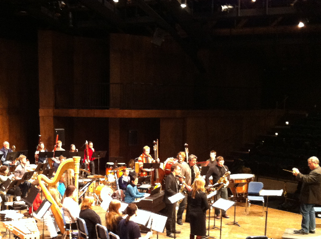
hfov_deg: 35.3
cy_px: 180
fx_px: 500
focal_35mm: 54
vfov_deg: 26.6
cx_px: 110
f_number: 2.8
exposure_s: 1/15
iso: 320
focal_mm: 3.85
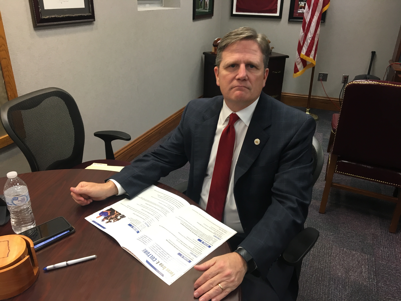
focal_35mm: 29
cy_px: 150
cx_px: 200
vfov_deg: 48.2
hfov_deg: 61.7
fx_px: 336
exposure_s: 1/30
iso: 80
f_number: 2.2
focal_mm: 4.15
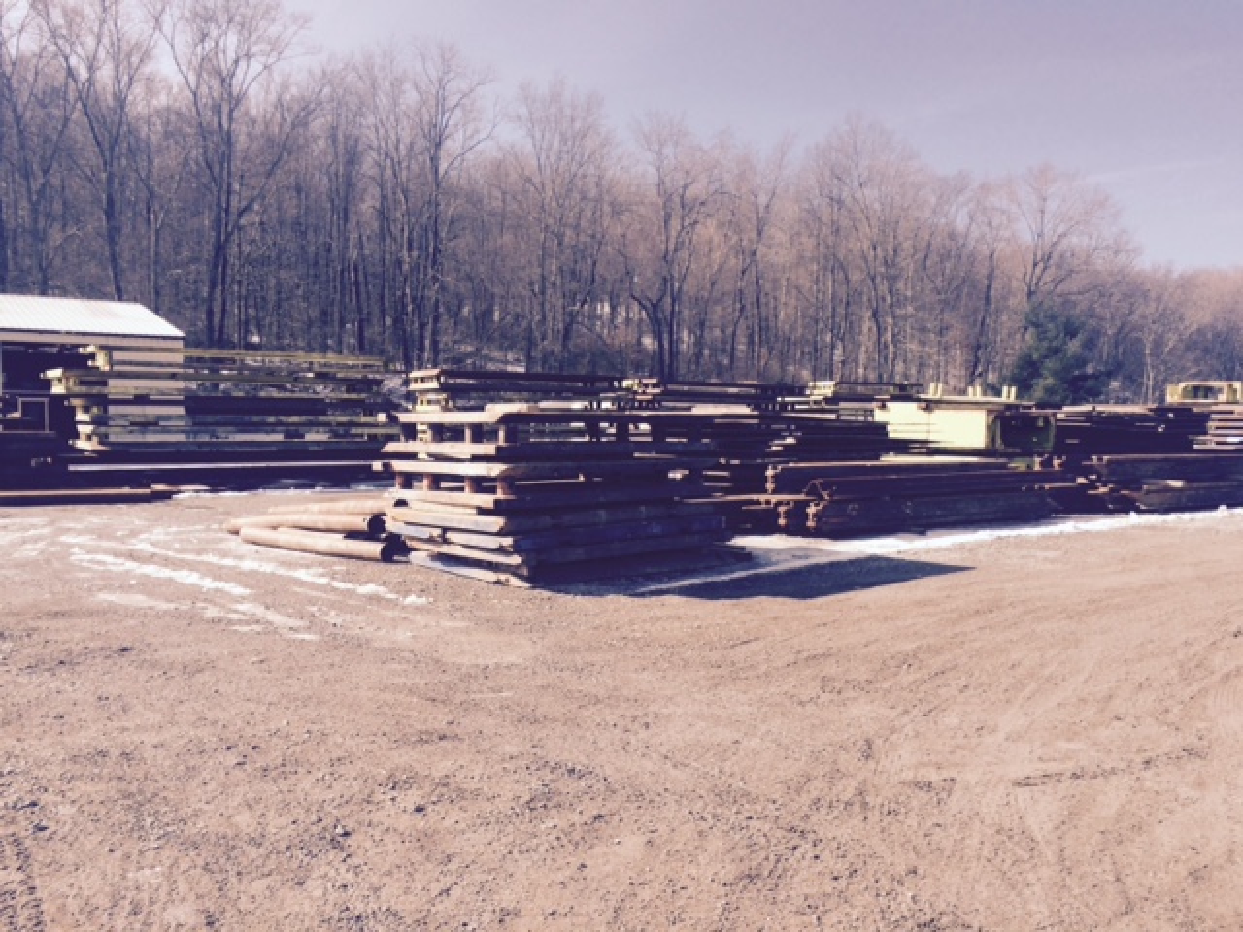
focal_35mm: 29
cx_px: 622
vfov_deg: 48.2
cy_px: 466
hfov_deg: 61.7
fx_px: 1041
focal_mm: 4.15
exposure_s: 1/1466
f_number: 2.2
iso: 32
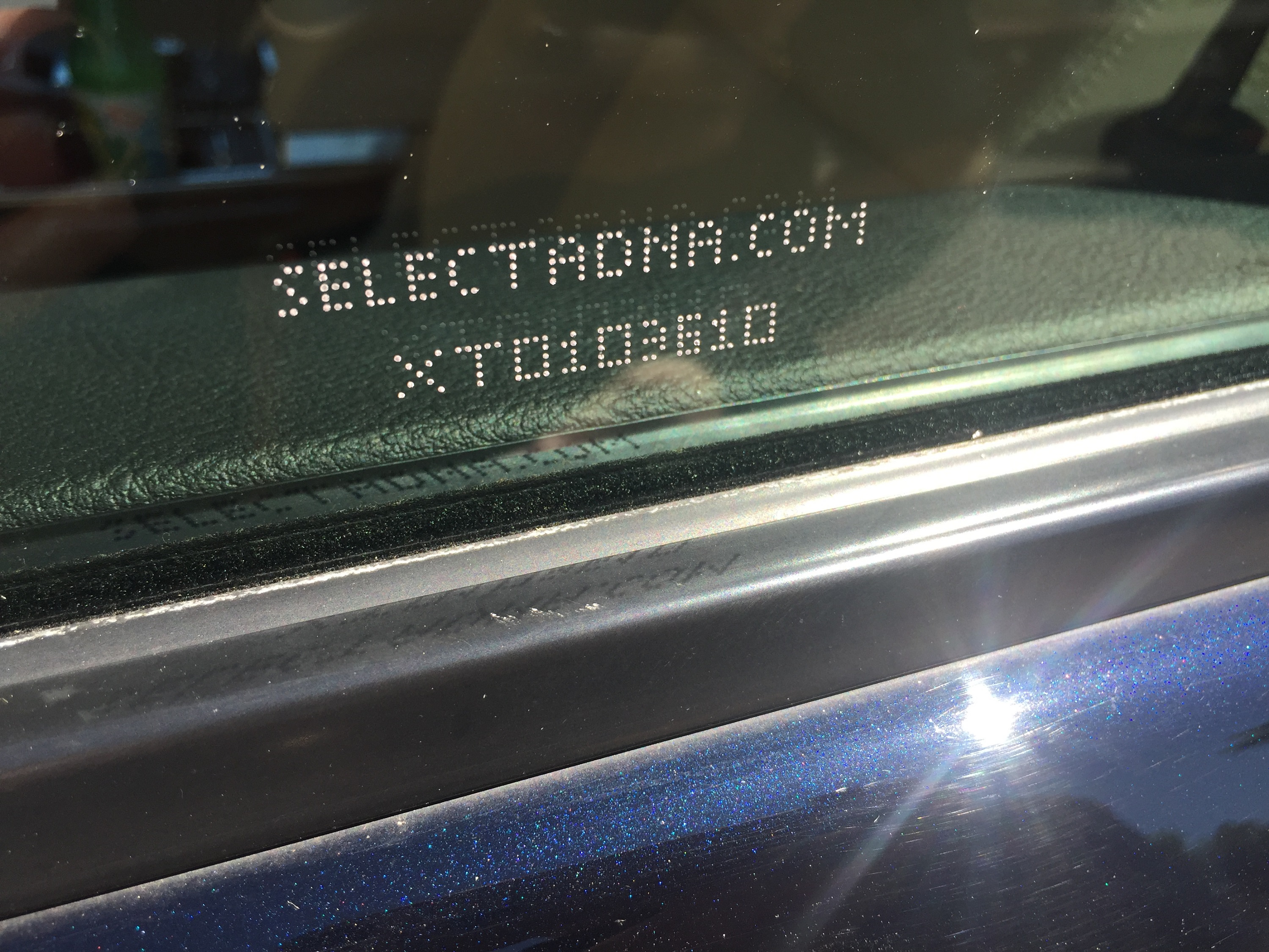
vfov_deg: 48.2
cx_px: 634
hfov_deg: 61.7
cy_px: 476
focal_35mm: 29
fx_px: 1063
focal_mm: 4.15
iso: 32
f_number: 2.2
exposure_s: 1/659
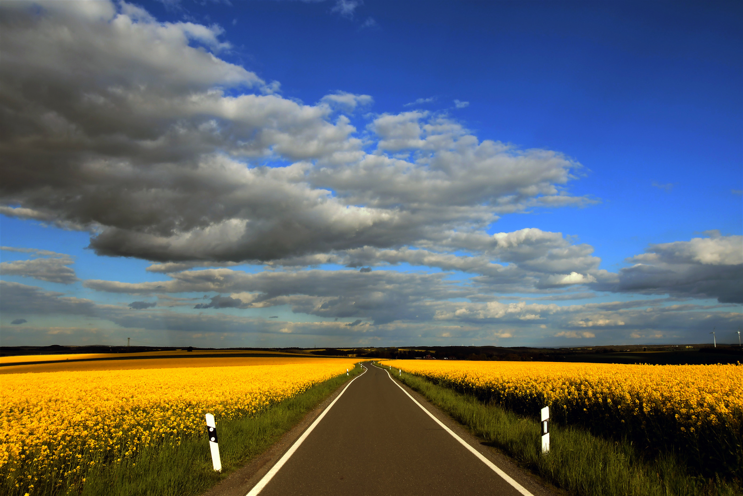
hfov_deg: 67.4
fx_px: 557
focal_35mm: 27
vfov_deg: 47.9
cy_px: 248
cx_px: 372
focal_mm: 18
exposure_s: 1/100
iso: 125
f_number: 18
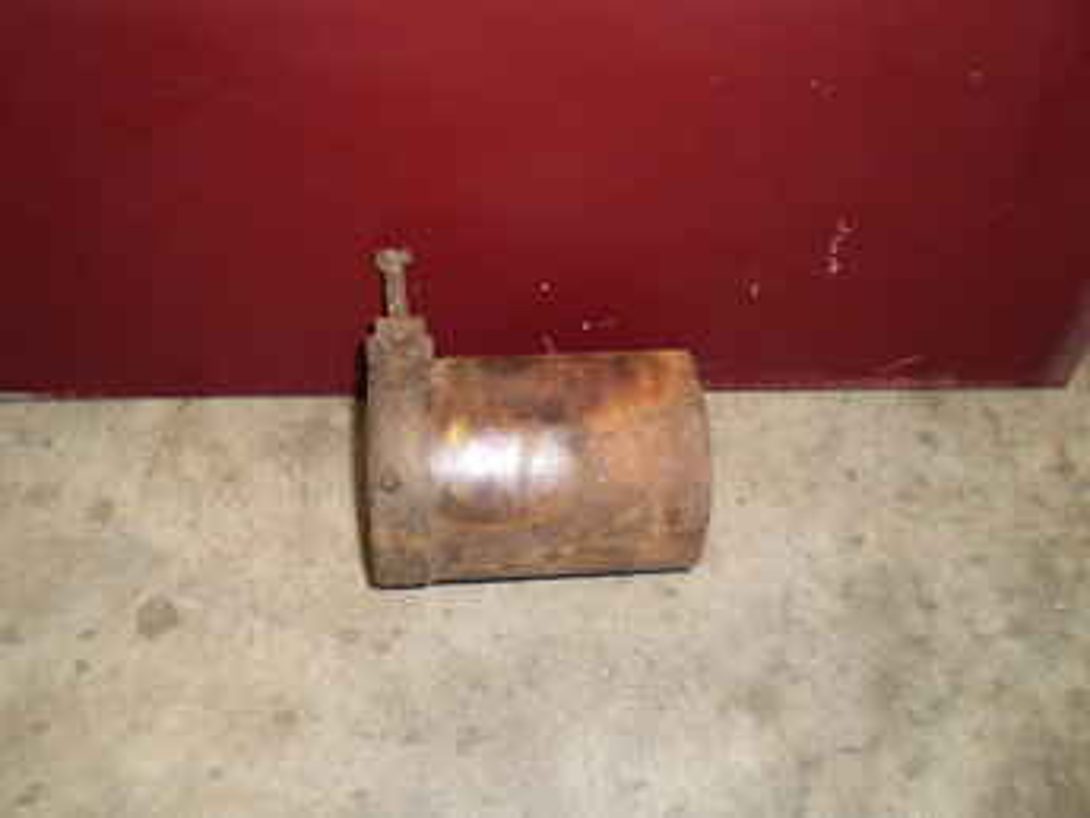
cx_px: 545
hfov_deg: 51.4
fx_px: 1134
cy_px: 409
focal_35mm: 36
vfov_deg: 39.7
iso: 125
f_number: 3.1
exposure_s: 1/30
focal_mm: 6.3
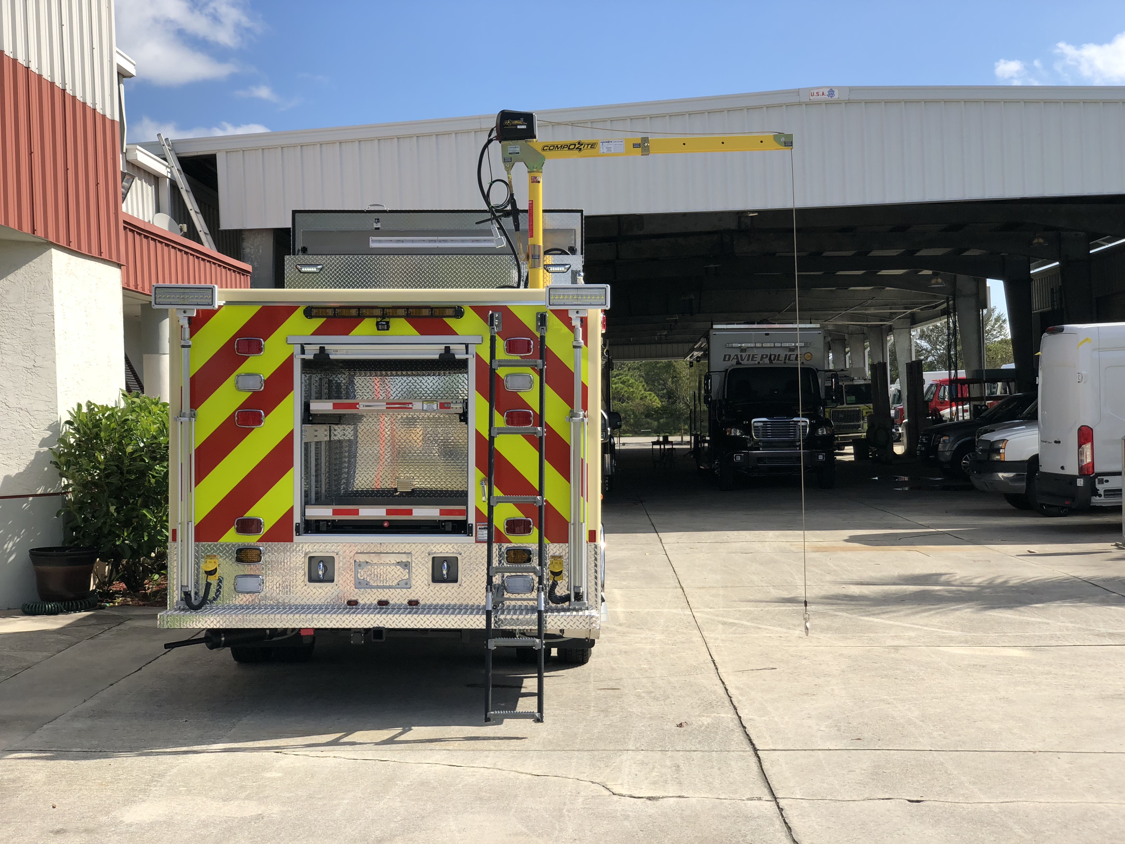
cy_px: 422
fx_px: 1690
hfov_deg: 36.8
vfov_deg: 28.0
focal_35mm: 52
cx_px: 562
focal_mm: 6
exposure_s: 1/1066
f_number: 2.4
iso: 16
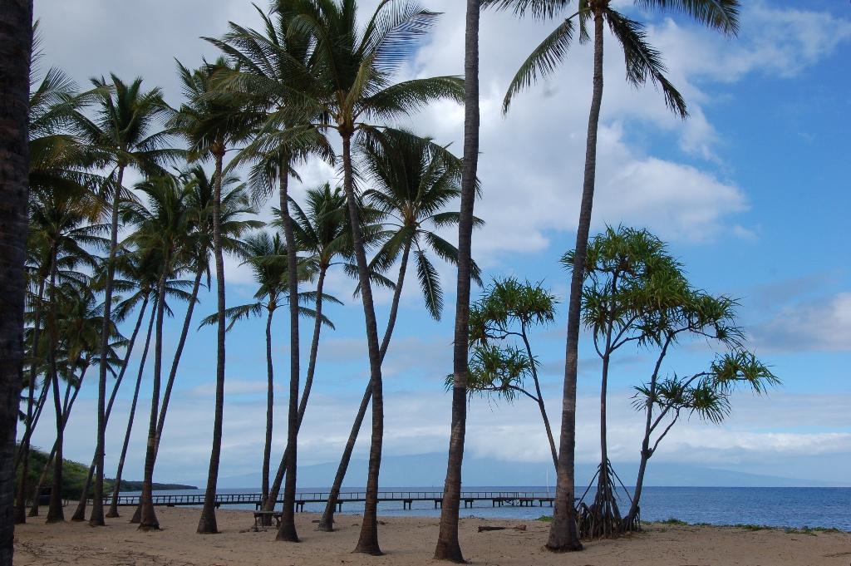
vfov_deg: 39.9
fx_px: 779
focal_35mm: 33
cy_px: 283
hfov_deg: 57.3
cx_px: 426
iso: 200
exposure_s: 1/320
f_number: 9
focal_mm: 22
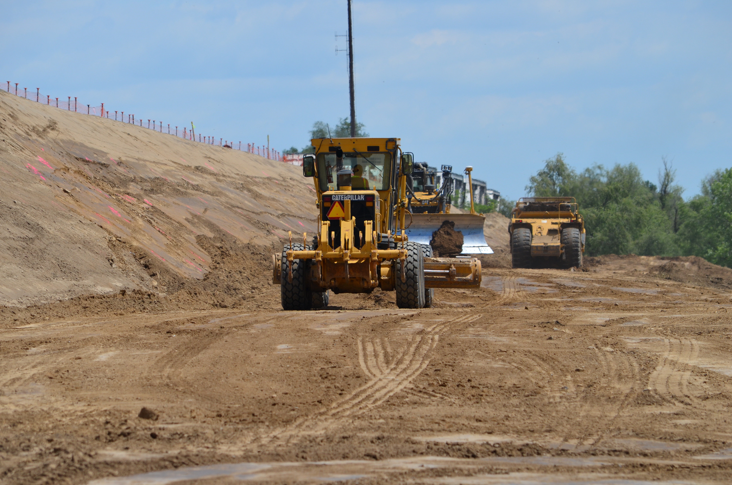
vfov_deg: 4.7
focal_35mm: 292
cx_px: 366
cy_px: 242
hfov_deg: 7.1
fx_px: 5935
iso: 200
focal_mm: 195
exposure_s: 1/1000
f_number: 8
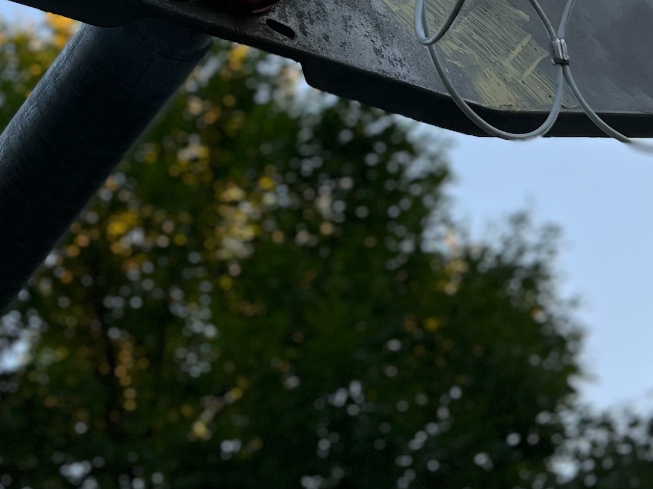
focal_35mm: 77
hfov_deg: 25.3
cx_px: 263
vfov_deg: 18.2
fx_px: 1452
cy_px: -83
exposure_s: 1/431
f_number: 1.5
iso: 50
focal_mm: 5.7
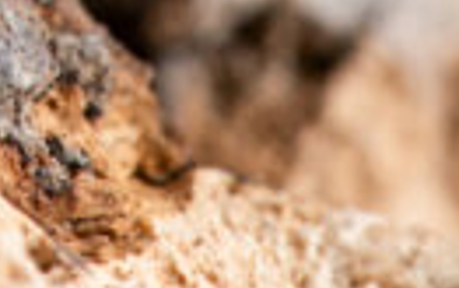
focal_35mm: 629
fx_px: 7872
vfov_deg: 2.1
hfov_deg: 3.3
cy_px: -595
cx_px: -116
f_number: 18
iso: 320
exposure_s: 1/160
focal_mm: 105
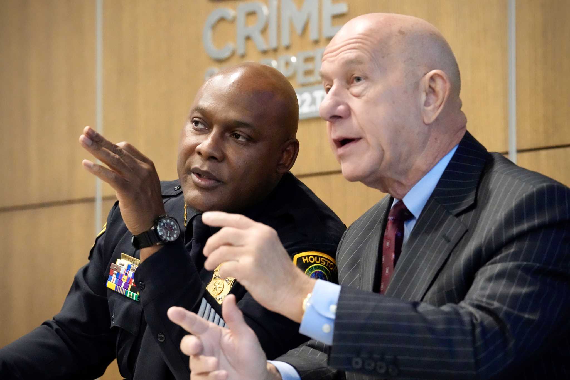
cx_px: 285
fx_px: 1662
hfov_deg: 19.5
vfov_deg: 13.0
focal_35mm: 105
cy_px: 190
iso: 12800
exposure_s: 1/160
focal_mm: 105
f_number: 5
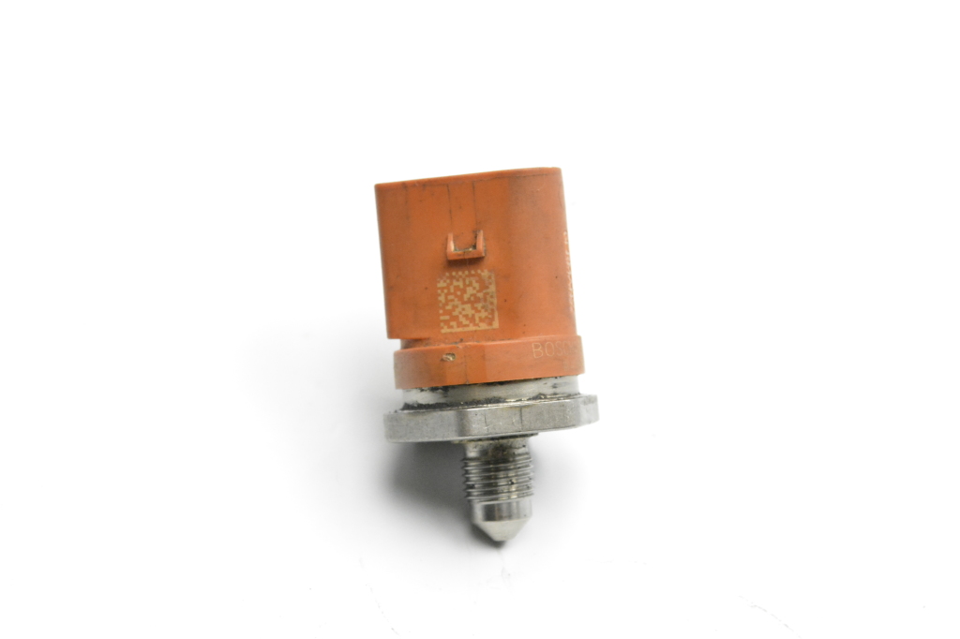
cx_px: 480
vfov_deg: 16.5
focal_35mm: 82
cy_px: 320
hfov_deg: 24.6
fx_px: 2199
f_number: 10
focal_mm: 55
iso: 6400
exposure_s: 1/400
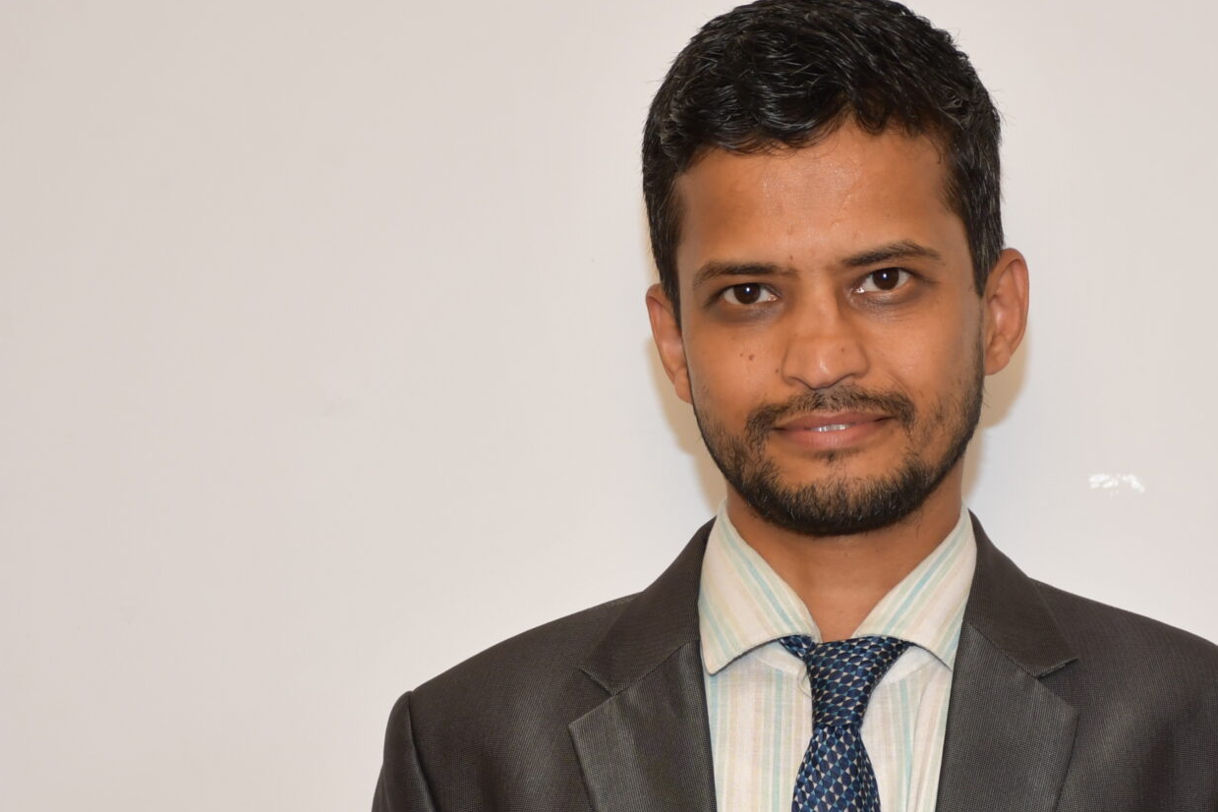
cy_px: 552
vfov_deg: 8.8
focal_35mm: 155
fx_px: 5244
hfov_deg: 13.2
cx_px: 851
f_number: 4.8
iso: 500
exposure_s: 1/60
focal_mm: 50
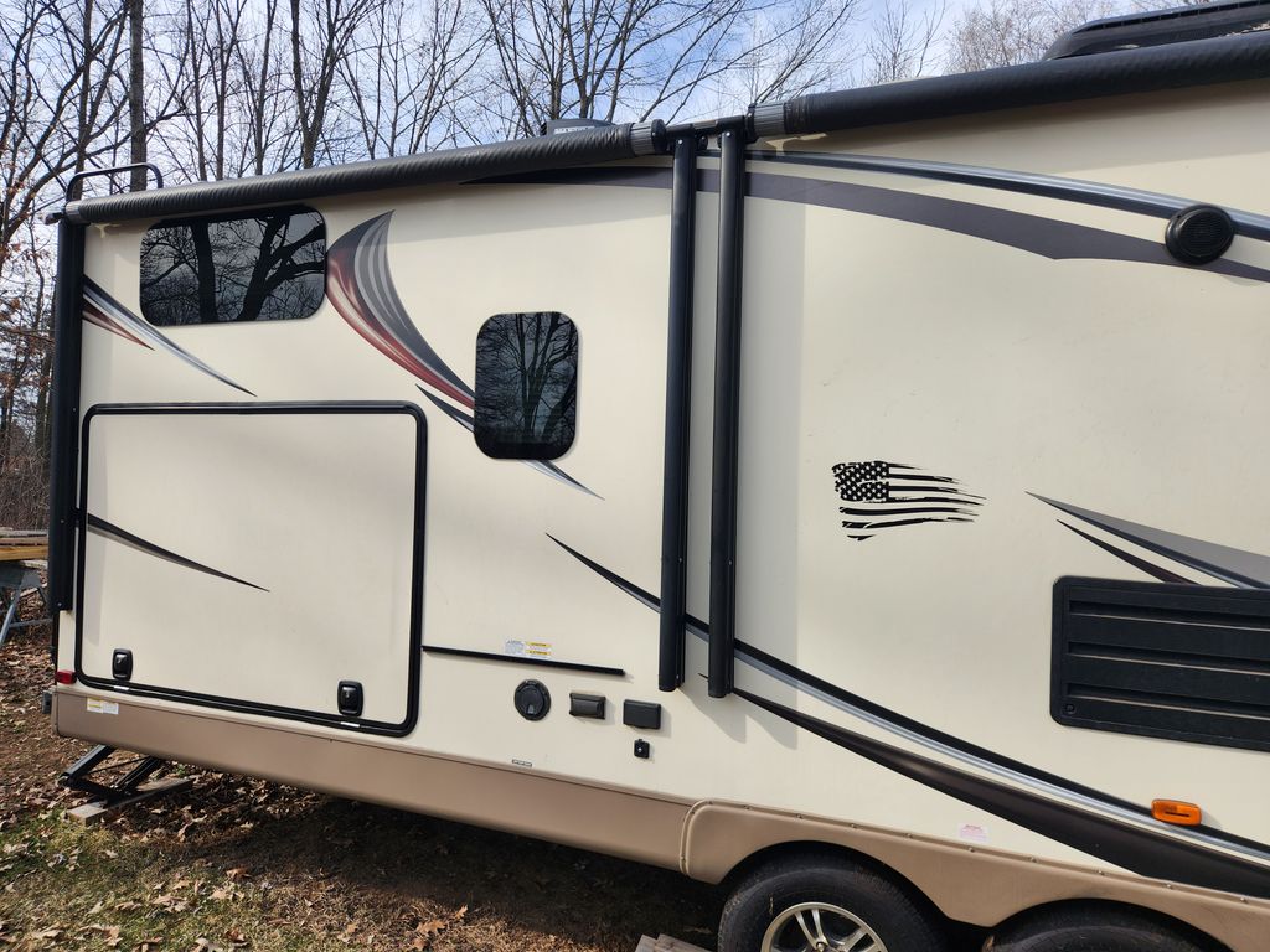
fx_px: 844
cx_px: 635
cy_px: 476
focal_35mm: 23
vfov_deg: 58.9
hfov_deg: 73.9
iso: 20
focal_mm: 5.4
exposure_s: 1/1008
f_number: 1.8
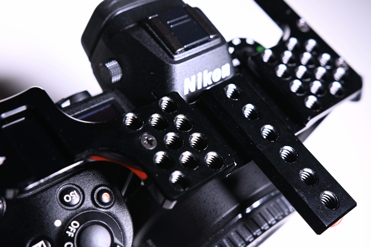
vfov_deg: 26.0
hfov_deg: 38.2
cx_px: 186
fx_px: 536
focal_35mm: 52
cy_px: 124
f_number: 5.6
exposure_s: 1/200
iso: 800
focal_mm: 35
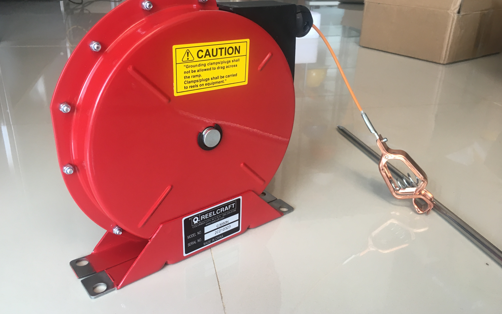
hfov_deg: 61.2
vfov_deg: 40.5
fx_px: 424
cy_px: 139
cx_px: 250
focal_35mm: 31
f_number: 2.2
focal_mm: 4.15
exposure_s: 1/33
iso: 40
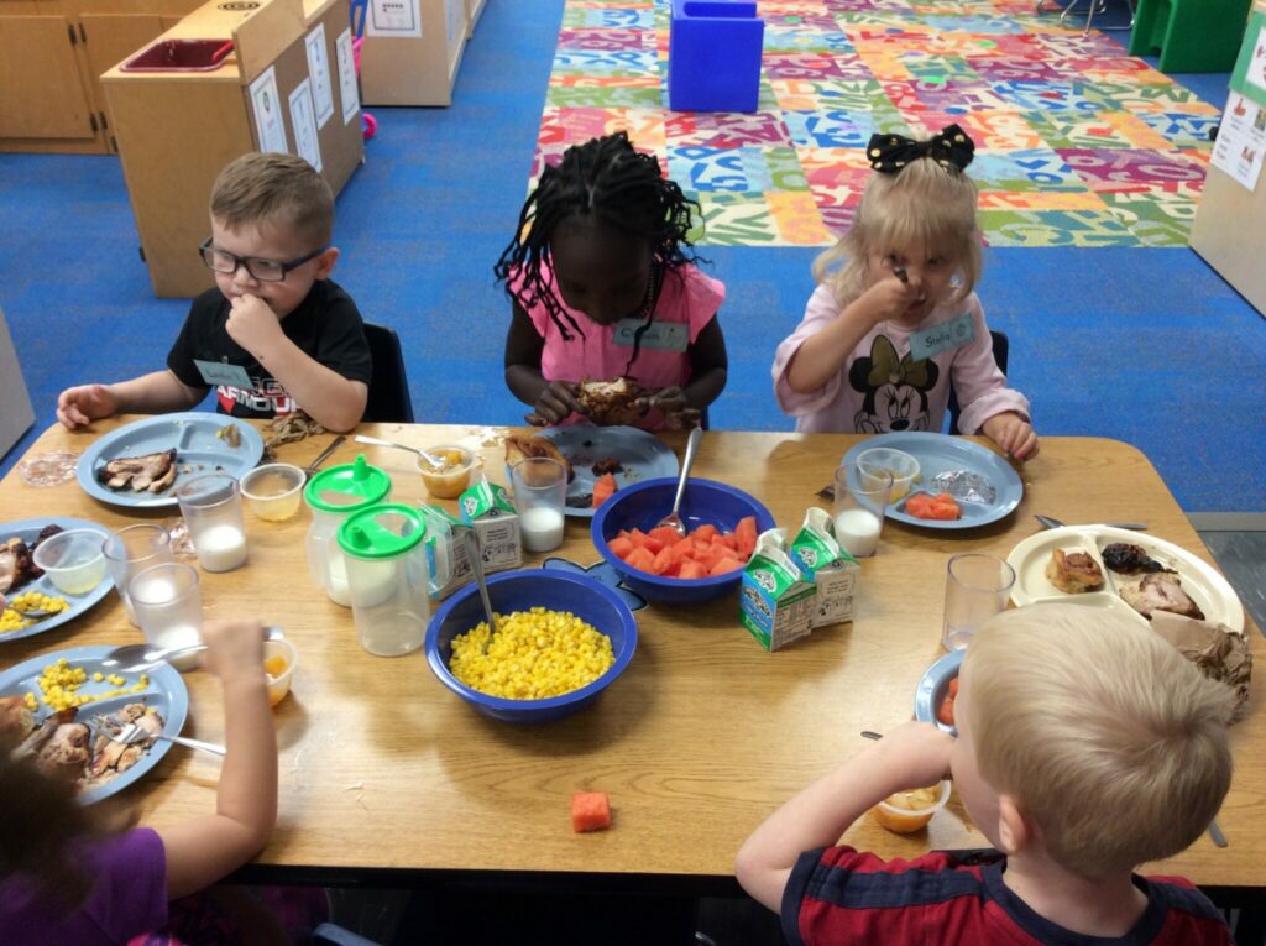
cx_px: 633
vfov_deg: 44.1
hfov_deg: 56.9
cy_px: 473
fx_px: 1169
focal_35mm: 32
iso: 64
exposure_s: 1/24
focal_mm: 3.3
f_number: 2.4
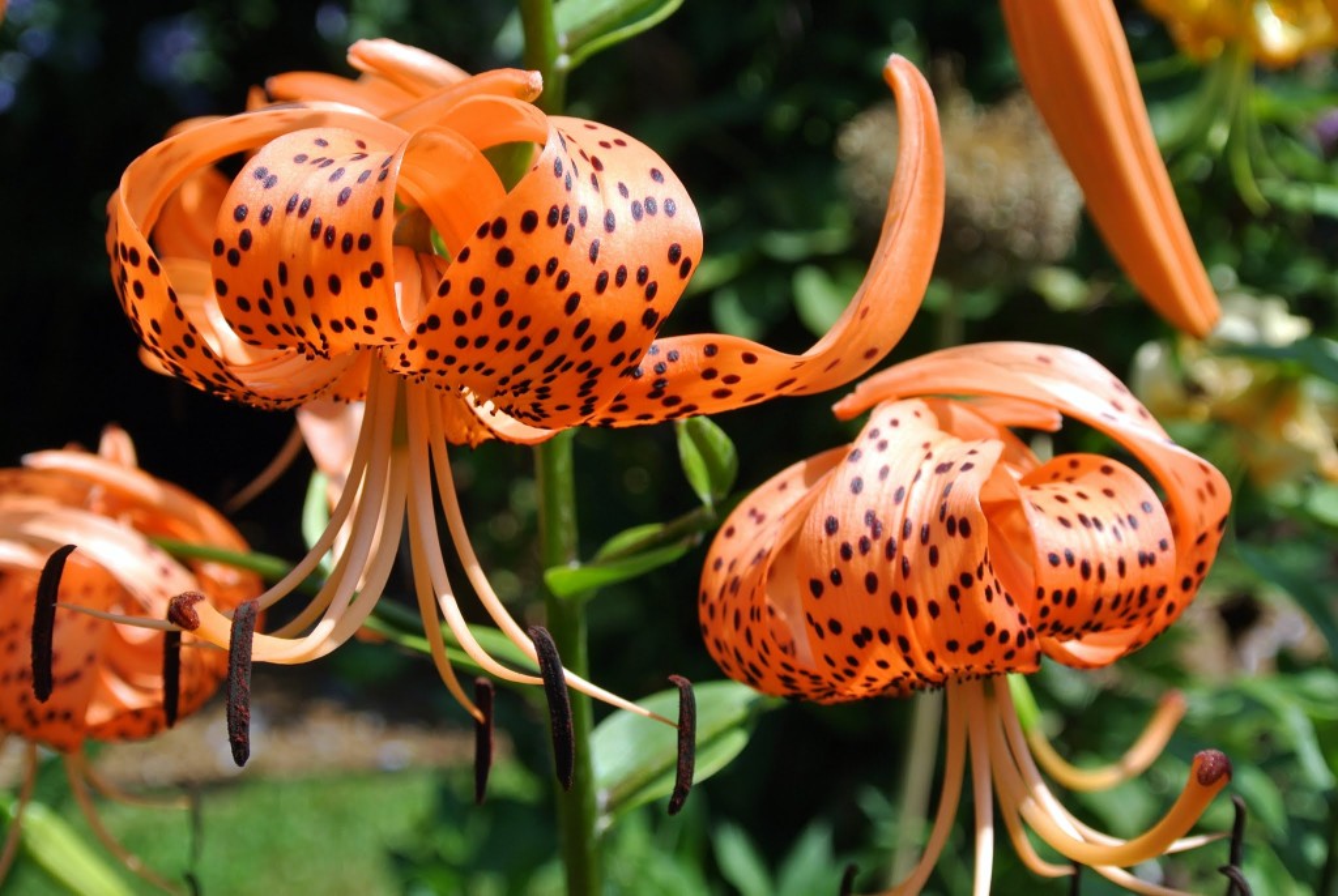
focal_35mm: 61
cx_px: 669
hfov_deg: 32.8
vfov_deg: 22.3
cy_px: 448
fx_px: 2270
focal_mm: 22.7
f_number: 5
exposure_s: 1/500
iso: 100
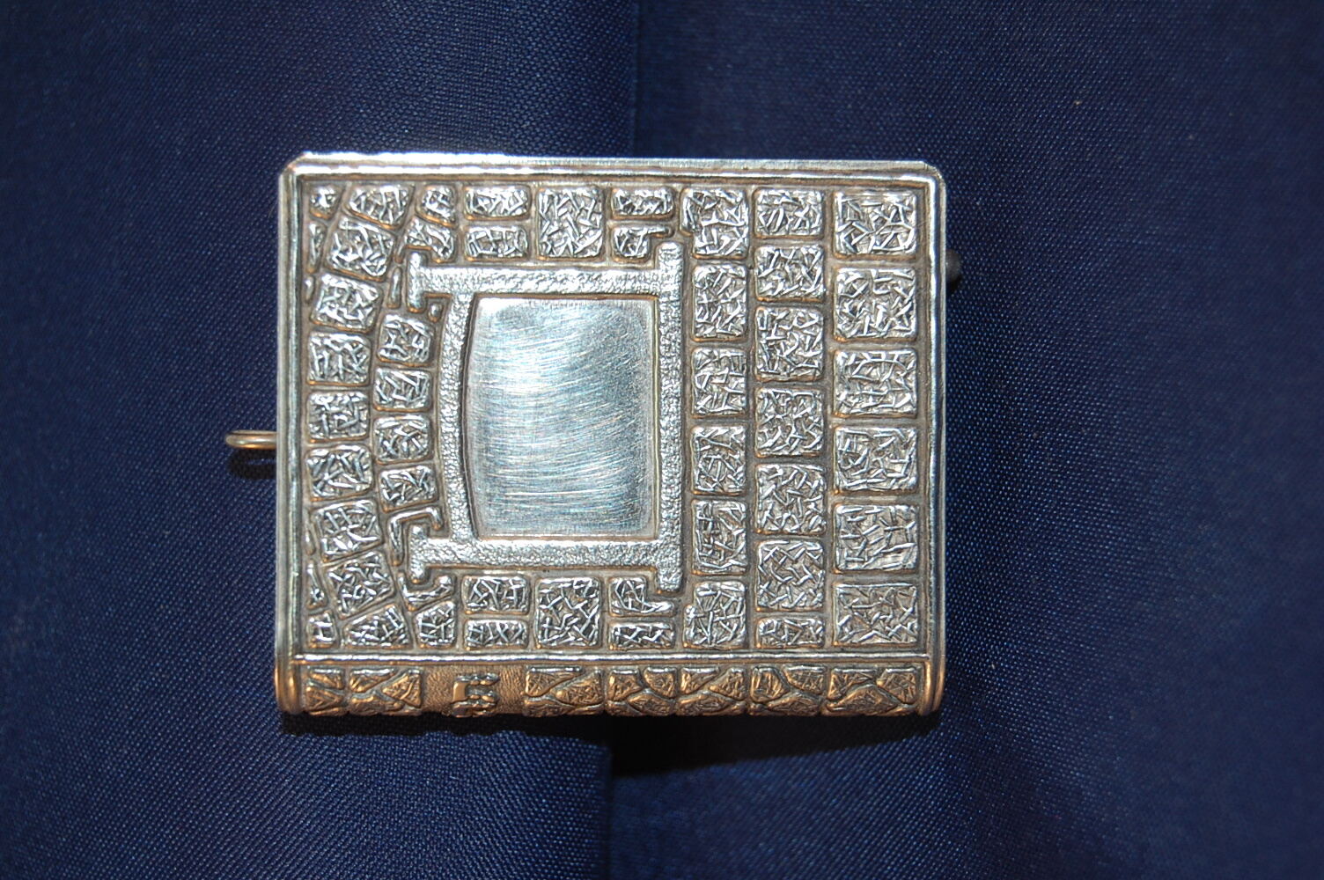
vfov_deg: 16.5
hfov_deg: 24.6
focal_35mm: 82
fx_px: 3031
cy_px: 440
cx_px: 662
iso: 360
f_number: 5.6
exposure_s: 1/60
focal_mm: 55
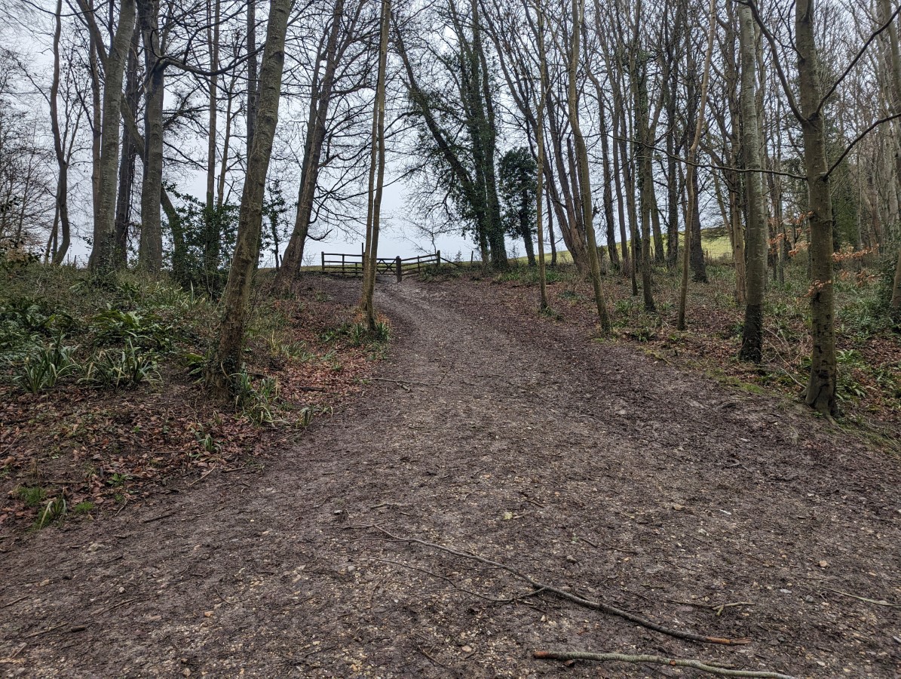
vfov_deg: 56.9
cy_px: 340
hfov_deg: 71.5
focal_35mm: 24
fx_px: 626
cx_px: 450
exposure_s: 1/320
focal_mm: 6.81
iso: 48
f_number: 1.85
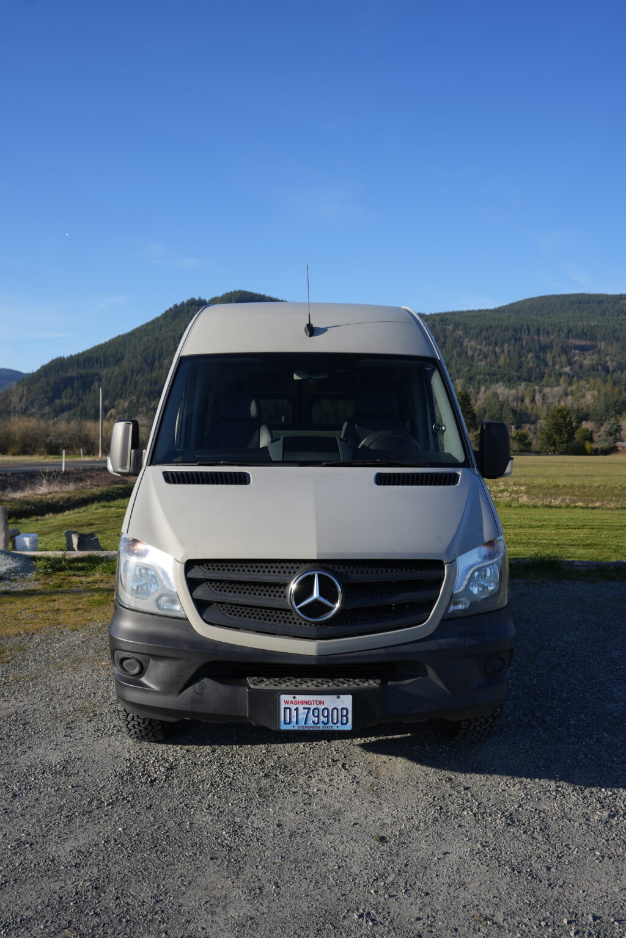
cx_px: 313
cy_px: 469
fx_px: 730
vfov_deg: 65.5
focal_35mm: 28
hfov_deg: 46.4
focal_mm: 28
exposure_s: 1/400
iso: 100
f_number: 5.6
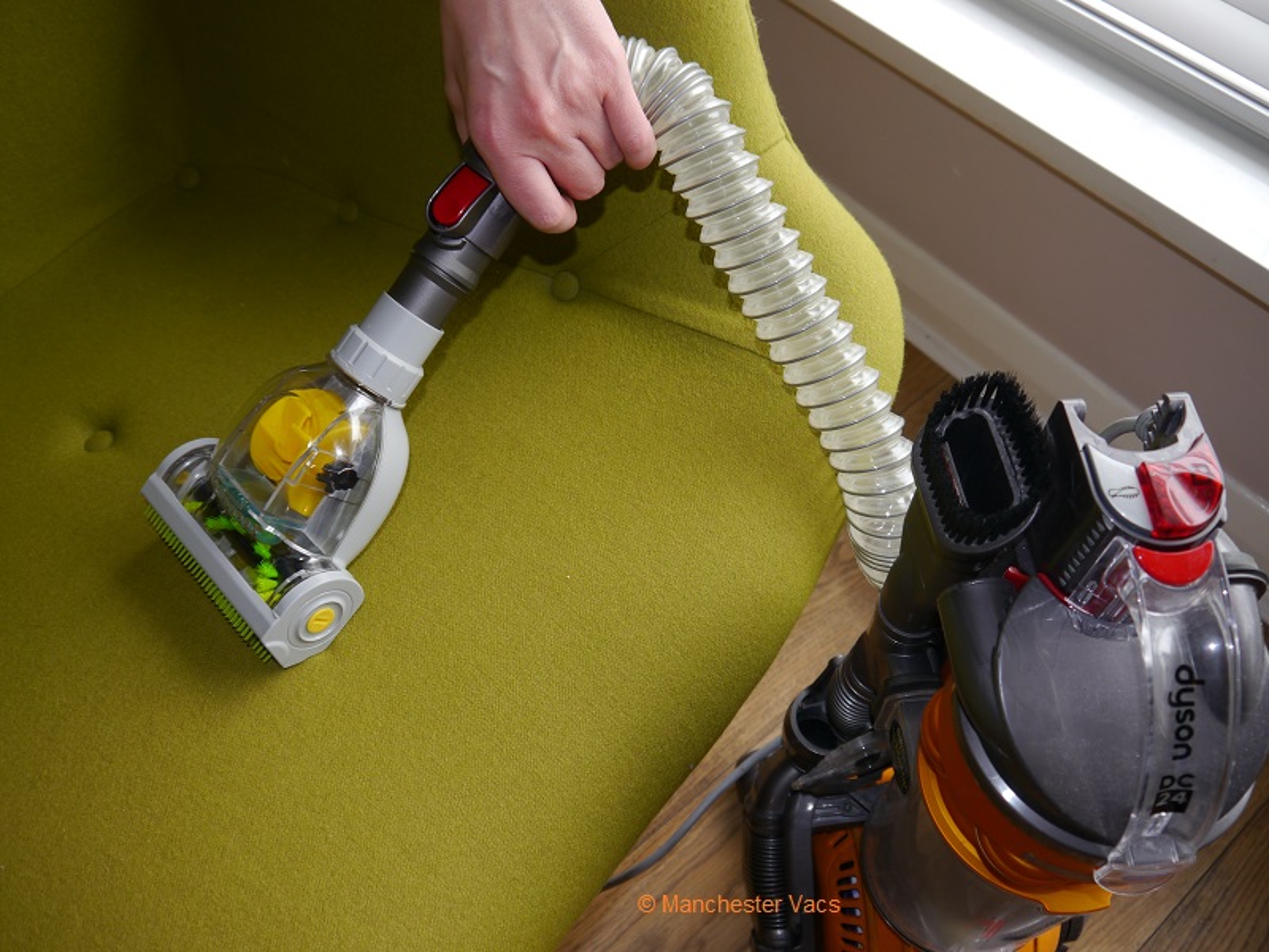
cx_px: 634
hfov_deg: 60.0
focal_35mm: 30
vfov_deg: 46.8
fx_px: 1100
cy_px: 476
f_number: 3.5
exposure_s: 1/60
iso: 160
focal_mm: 15
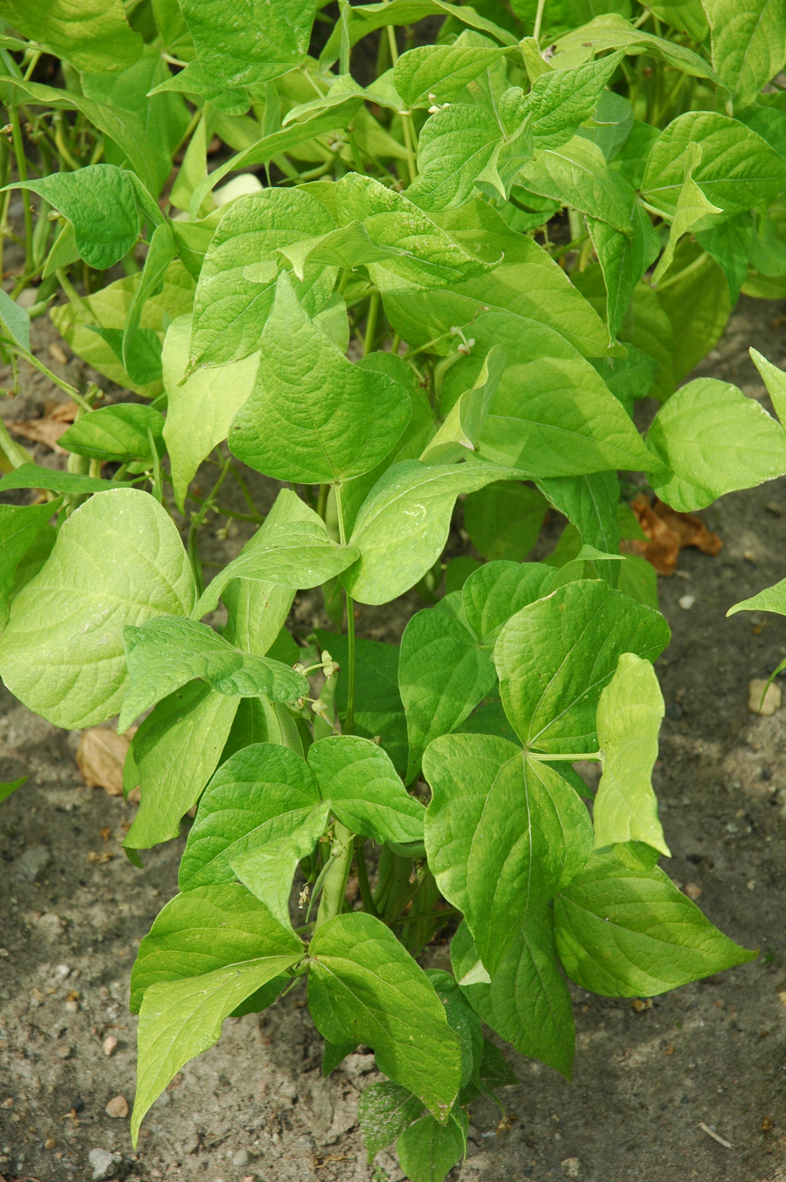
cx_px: 393
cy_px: 591
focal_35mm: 105
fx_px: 3445
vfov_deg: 19.5
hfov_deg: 13.0
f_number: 7.1
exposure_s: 1/320
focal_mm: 70
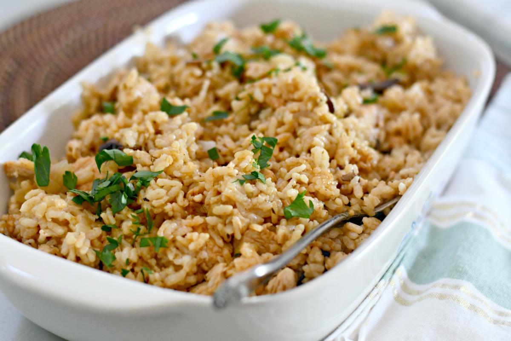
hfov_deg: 27.0
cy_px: 170
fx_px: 1065
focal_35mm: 75
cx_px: 256
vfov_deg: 18.2
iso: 1250
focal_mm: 50
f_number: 2.8
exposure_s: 1/125
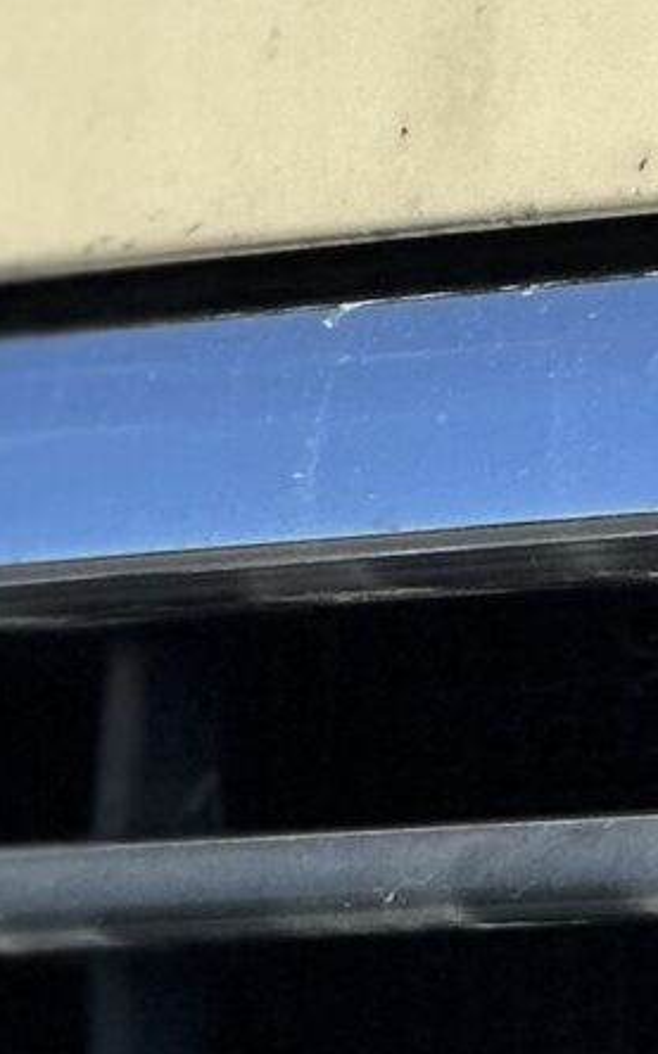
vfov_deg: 4.5
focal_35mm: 471
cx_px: -387
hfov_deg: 2.8
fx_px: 13532
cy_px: 1213
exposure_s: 1/896
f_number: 2.8
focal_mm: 9
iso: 32
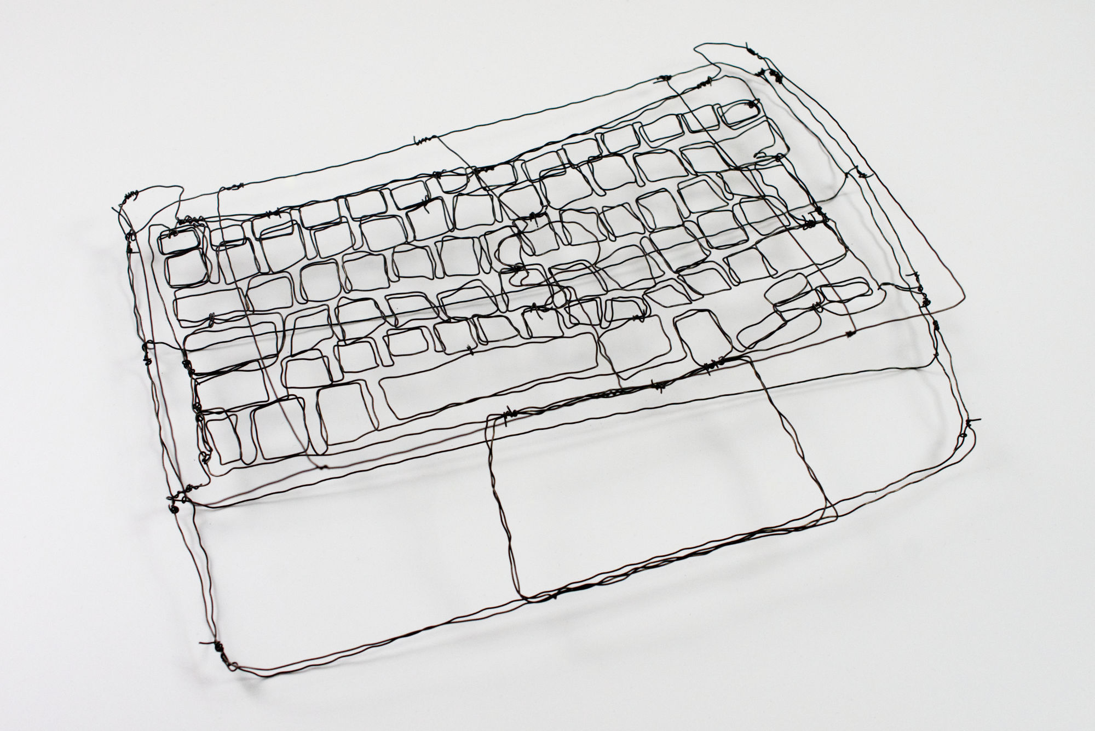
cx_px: 548
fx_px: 1826
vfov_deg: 22.6
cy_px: 366
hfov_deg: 33.4
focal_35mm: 60
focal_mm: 40
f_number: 6.3
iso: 800
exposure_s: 1/160
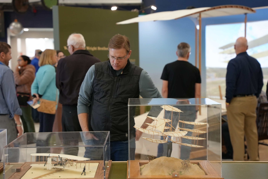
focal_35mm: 70
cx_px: 134
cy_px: 90
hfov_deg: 28.8
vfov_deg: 19.5
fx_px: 521
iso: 2500
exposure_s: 1/160
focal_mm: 70
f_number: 4
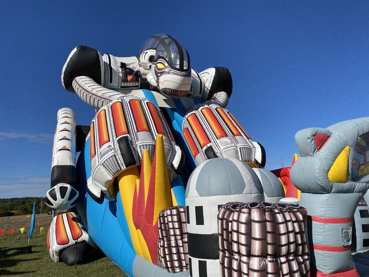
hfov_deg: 67.3
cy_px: 138
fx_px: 277
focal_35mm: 26
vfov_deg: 53.1
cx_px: 184
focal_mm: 4.25
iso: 32
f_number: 1.8
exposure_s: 1/5747
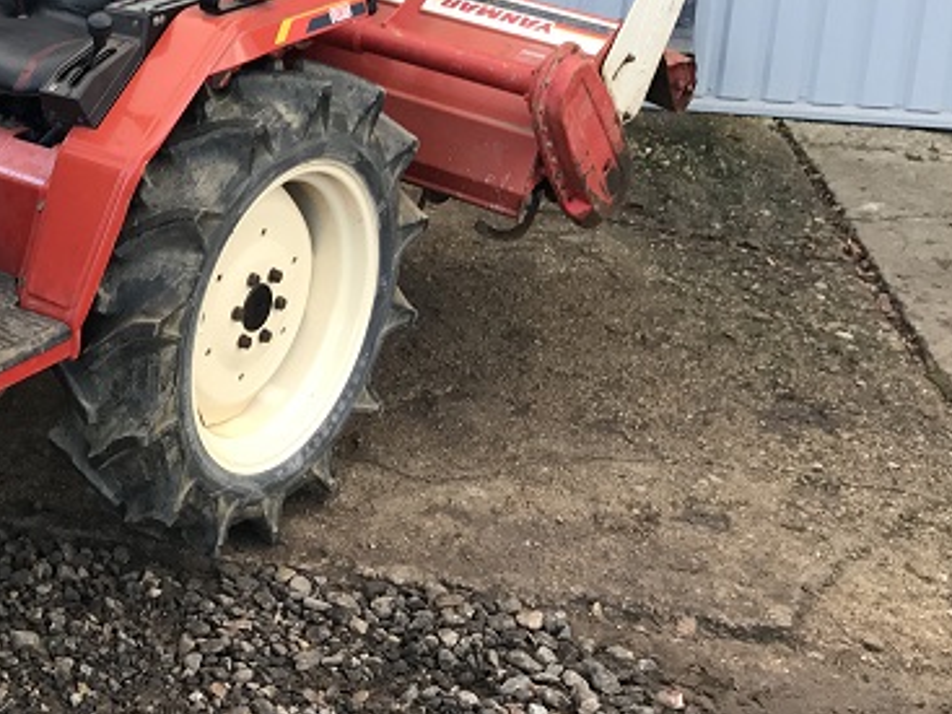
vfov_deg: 23.8
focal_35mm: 61
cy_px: 174
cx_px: -10
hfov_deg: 29.5
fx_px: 1677
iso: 20
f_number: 1.8
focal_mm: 3.99
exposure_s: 1/109
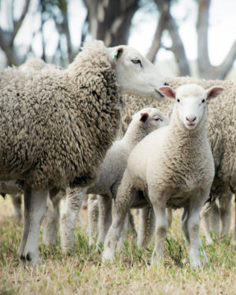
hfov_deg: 3.4
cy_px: 153
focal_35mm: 462
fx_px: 4032
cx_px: 180
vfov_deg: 4.2
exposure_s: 1/320
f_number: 9
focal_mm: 300
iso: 320
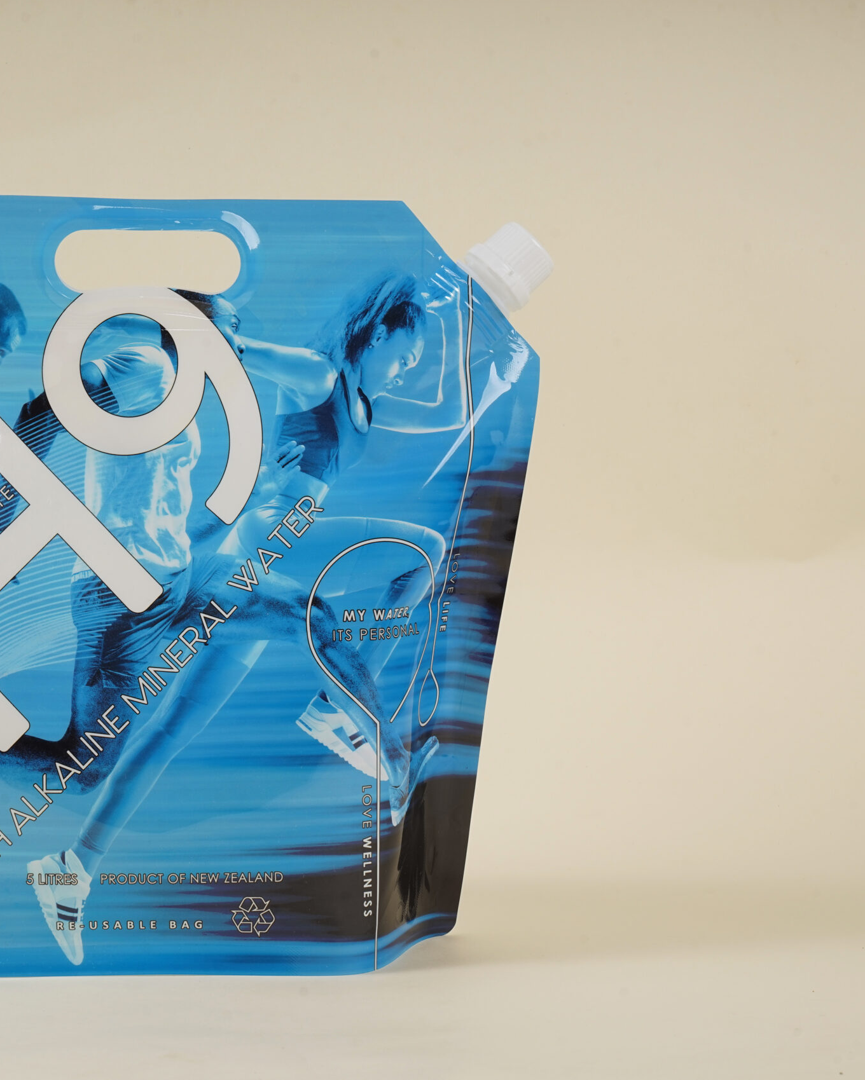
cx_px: 153
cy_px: 539
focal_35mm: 99
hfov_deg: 15.4
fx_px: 3167
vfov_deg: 19.4
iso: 100
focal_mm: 70
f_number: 16
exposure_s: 1/160
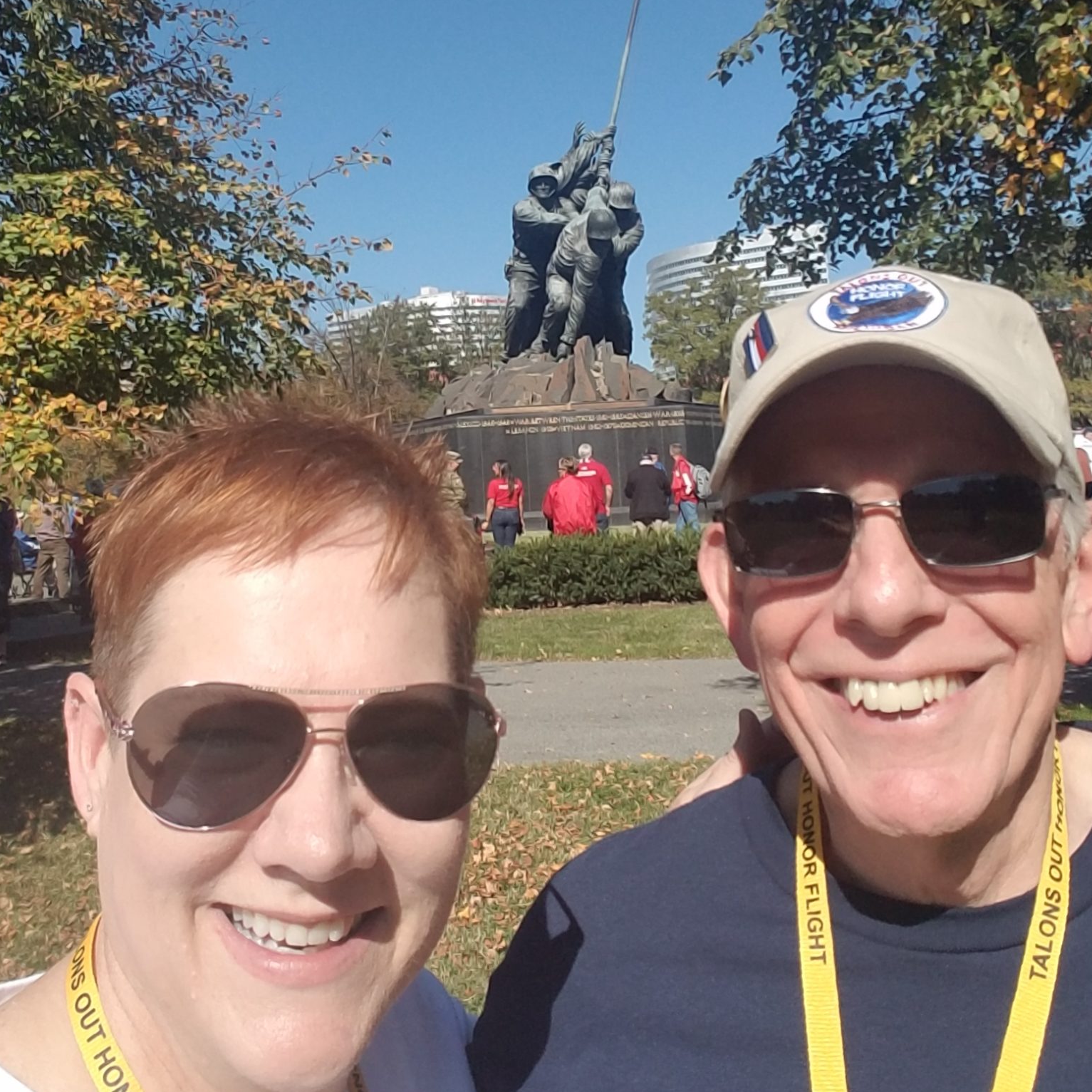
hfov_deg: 52.2
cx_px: 442
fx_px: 1106
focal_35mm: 31
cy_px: 383
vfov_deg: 51.7
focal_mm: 2.1
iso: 50
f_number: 1.7
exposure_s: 1/2600
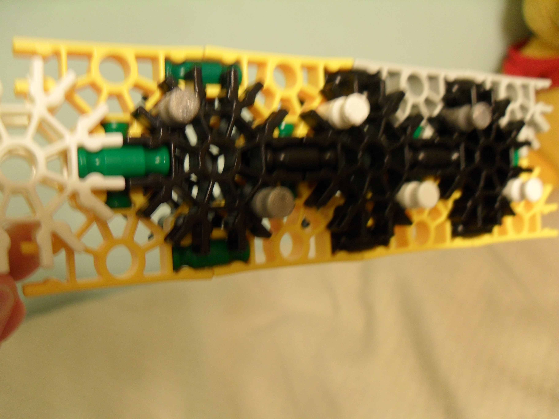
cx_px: 280
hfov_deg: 52.6
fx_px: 565
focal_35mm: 35
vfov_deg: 40.7
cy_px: 210
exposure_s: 1/6
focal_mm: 6.2
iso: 200
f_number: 2.8
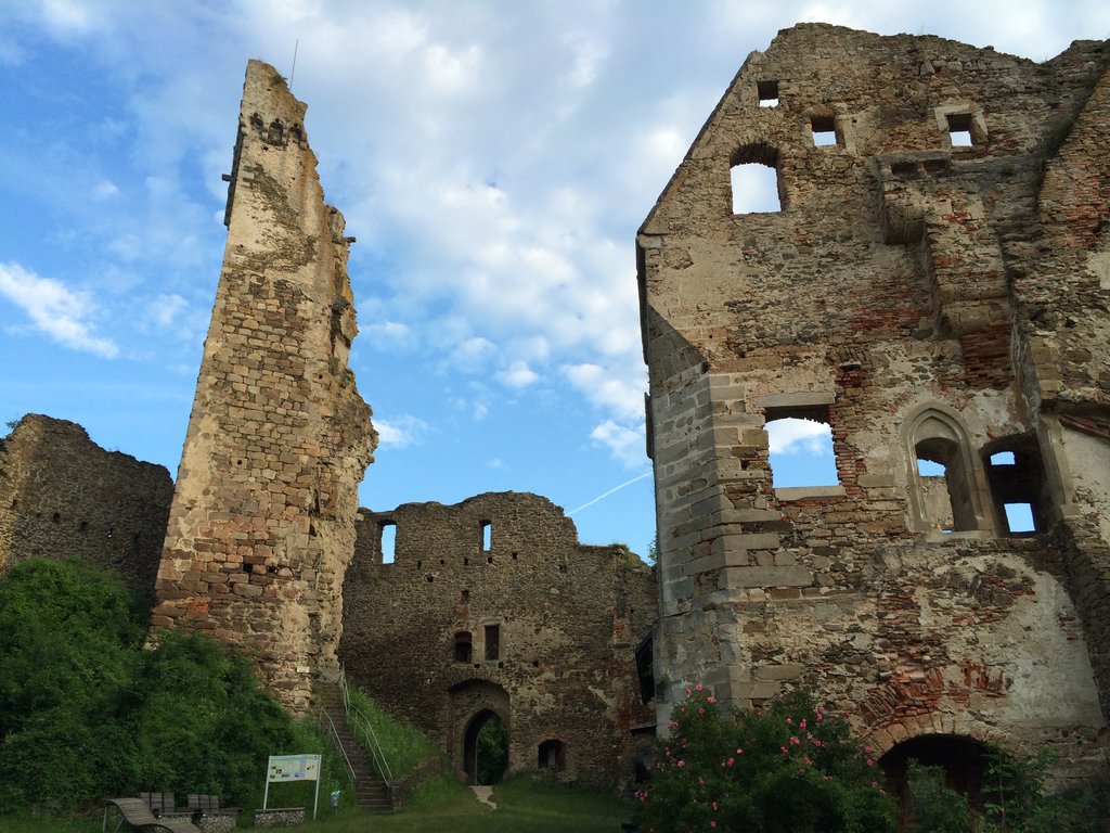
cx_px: 555
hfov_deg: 60.0
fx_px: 962
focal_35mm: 30
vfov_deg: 46.8
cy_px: 416
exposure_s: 1/494
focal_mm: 4.12
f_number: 2.2
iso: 32
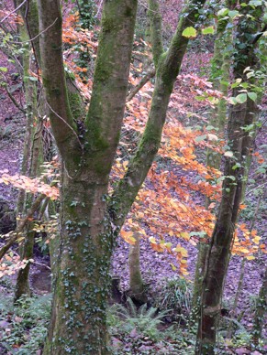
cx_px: 134
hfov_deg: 19.6
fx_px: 771
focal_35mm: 75
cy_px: 178
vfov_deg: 26.0
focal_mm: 12.4
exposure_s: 1/80
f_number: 2.8
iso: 400
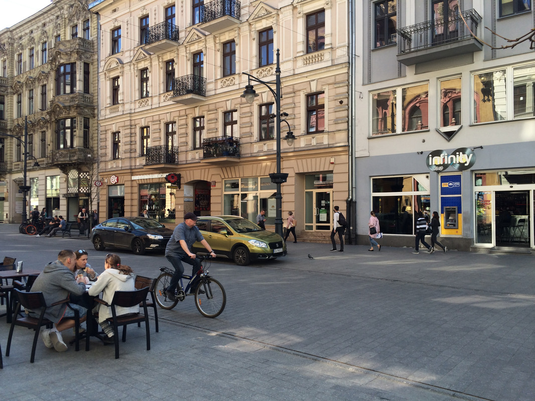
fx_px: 448
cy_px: 200
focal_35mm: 29
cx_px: 268
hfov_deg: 61.7
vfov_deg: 48.2
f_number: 2.2
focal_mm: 4.15
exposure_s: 1/466
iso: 32
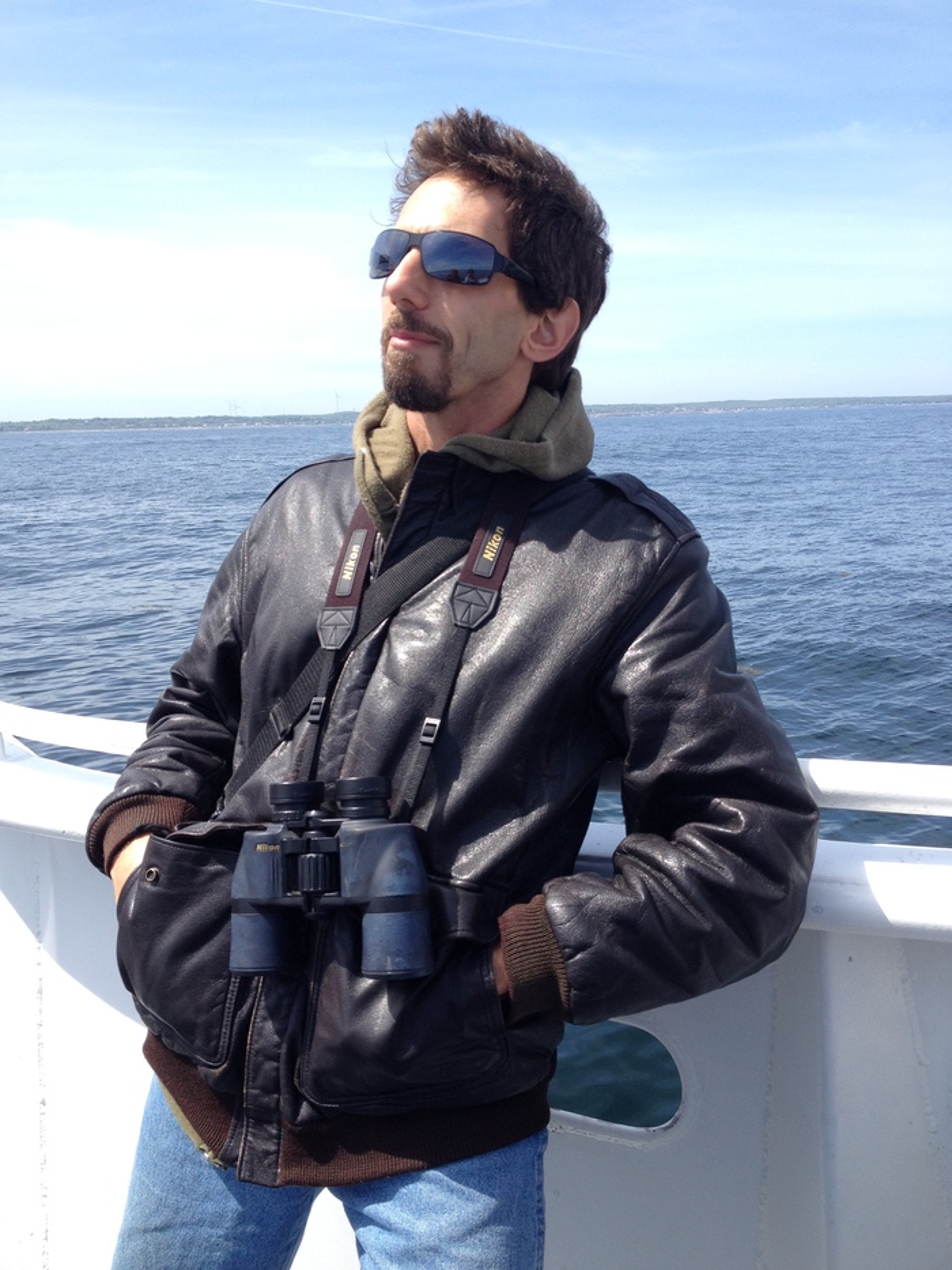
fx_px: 1283
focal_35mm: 35
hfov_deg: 40.7
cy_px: 635
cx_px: 476
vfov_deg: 52.6
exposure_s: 1/986
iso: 50
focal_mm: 4.28
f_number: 2.4
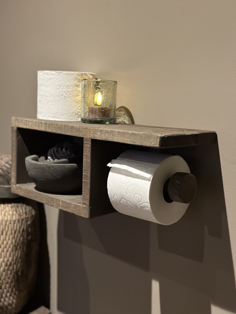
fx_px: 436
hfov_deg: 30.3
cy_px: 157
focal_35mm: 48
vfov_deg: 39.7
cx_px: 118
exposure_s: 1/40
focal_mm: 6.86
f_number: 1.78
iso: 640
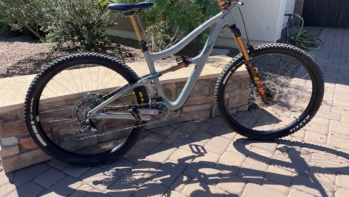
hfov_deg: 66.0
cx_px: 172
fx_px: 268
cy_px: 89
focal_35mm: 29
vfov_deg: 40.2
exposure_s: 1/1642
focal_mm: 4.2
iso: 32
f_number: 1.6
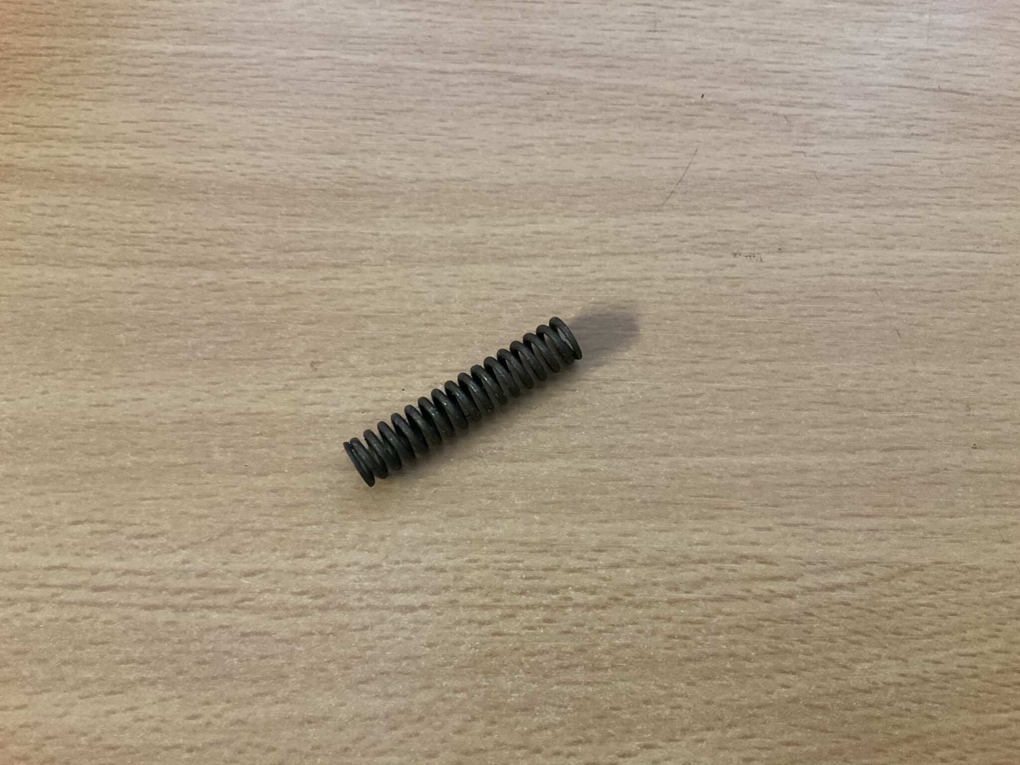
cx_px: 510
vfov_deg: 48.2
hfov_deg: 61.7
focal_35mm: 29
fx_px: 855
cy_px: 382
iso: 200
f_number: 1.8
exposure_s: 1/50
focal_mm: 3
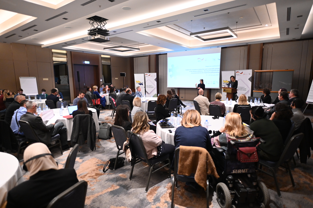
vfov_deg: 61.9
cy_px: 104
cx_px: 156
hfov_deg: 84.0
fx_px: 174
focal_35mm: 20
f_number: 1.8
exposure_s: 1/250
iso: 3200
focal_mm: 20
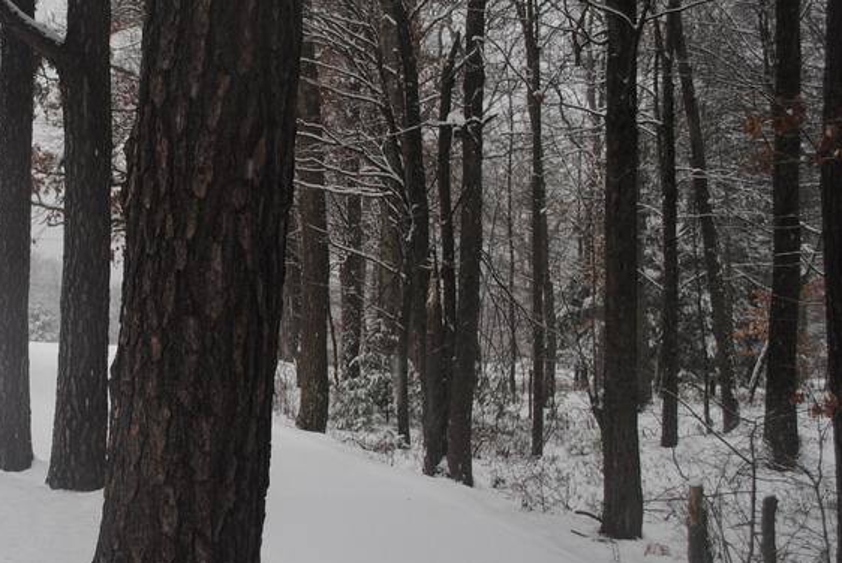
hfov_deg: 30.1
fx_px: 1498
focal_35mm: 64
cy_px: 378
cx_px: 97
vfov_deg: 21.2
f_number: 5
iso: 200
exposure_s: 1/80
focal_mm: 24
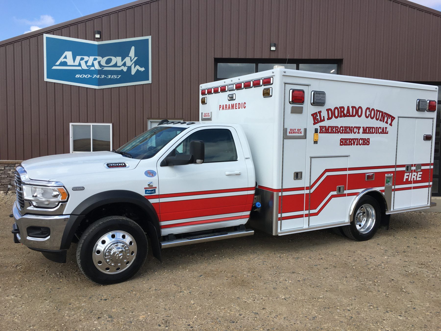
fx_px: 369
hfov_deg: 61.7
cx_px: 220
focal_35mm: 29
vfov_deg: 48.2
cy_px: 166
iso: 25
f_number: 2.2
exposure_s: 1/1538
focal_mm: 4.15
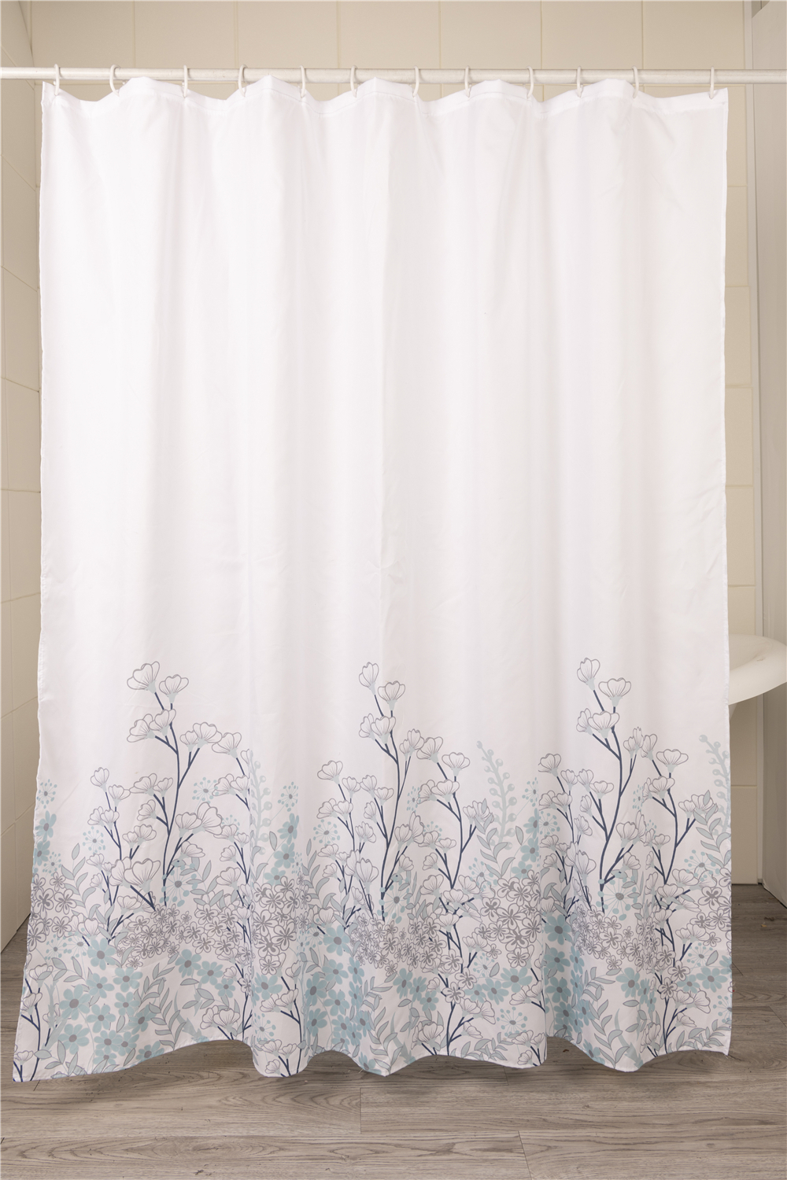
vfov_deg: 60.3
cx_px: 394
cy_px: 590
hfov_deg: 42.3
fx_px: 1016
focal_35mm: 31
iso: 100
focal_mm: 31
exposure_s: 1/125
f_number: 11
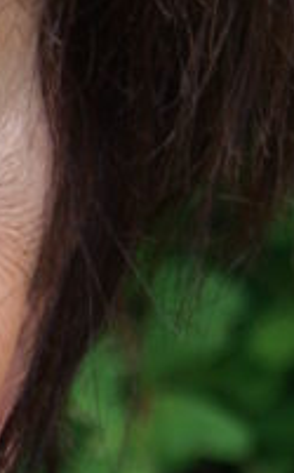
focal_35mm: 586
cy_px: 409
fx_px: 7540
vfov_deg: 3.6
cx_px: -574
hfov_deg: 2.2
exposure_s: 1/80
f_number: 5.6
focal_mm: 50
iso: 160
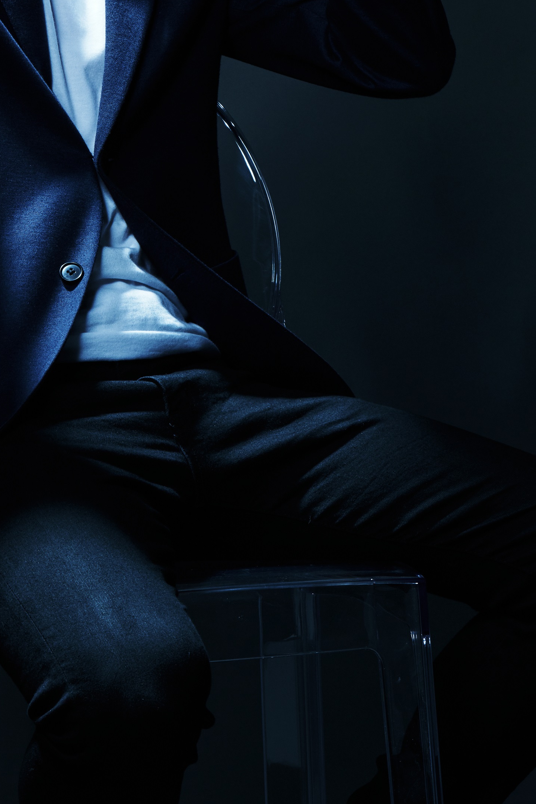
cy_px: 74
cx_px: 138
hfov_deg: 6.4
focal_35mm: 214
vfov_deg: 9.6
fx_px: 4779
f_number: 16
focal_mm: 112
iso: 400
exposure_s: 1/160
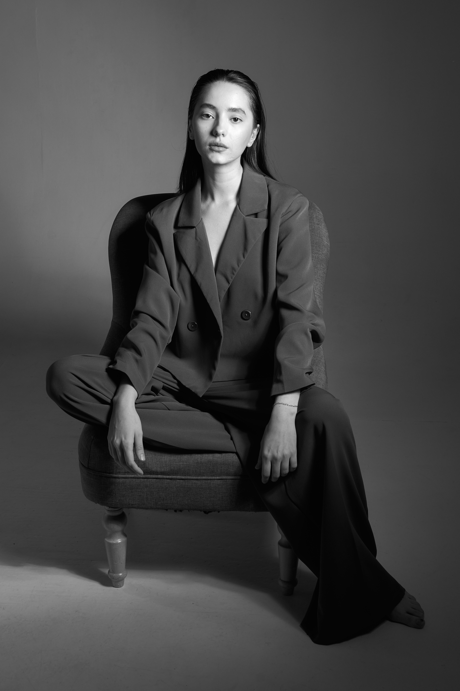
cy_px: 346
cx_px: 230
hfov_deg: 25.8
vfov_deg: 37.9
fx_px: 1006
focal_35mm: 52
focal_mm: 35
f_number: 9
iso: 100
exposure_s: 1/160
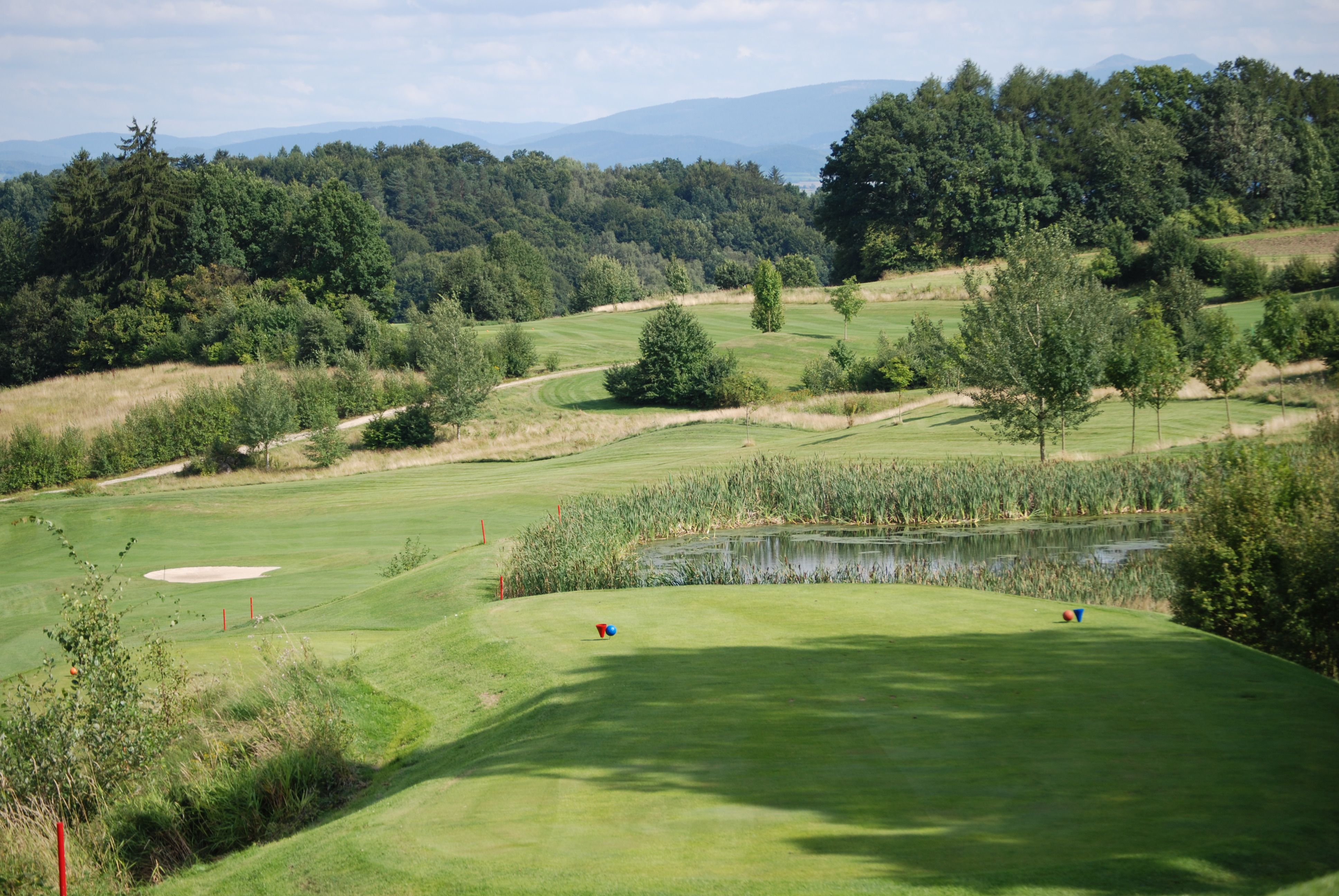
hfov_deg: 18.2
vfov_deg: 12.2
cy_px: 448
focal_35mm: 112
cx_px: 670
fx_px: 4189
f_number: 4.5
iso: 125
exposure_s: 1/500
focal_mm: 75
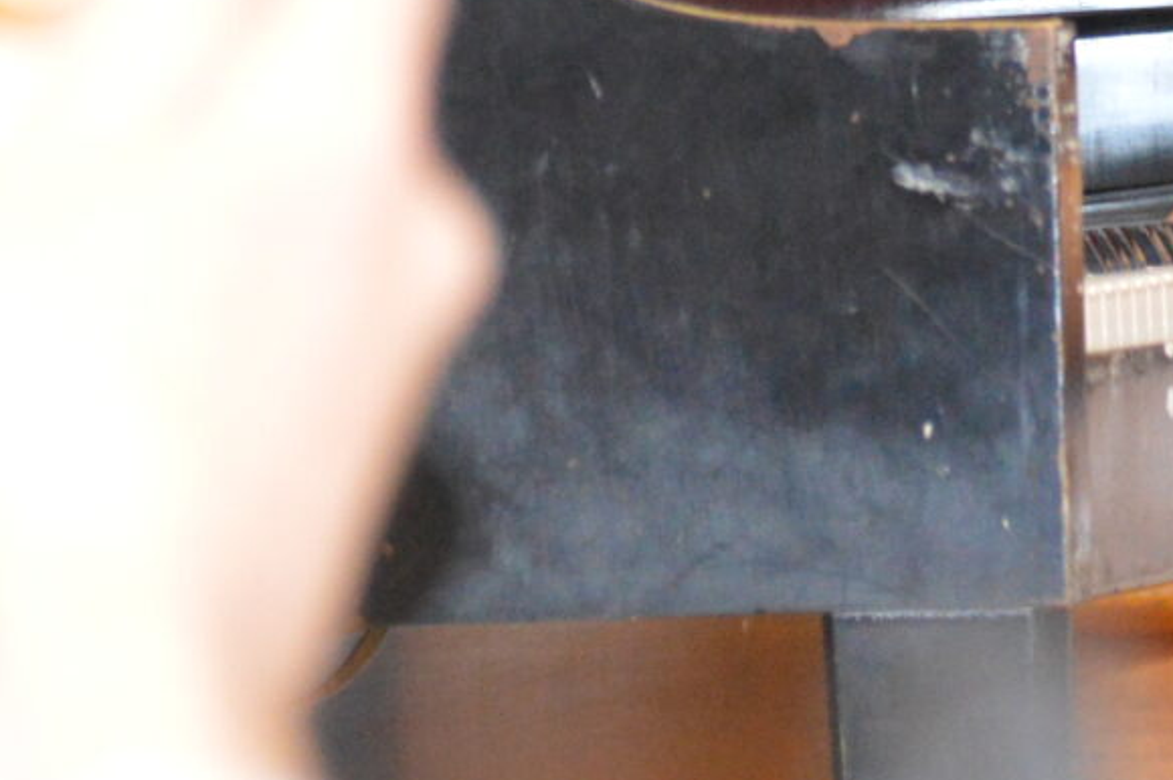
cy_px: -477
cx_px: 1616
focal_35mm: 609
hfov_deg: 3.4
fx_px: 19831
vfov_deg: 2.3
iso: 2200
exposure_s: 1/60
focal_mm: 92
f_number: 4.2
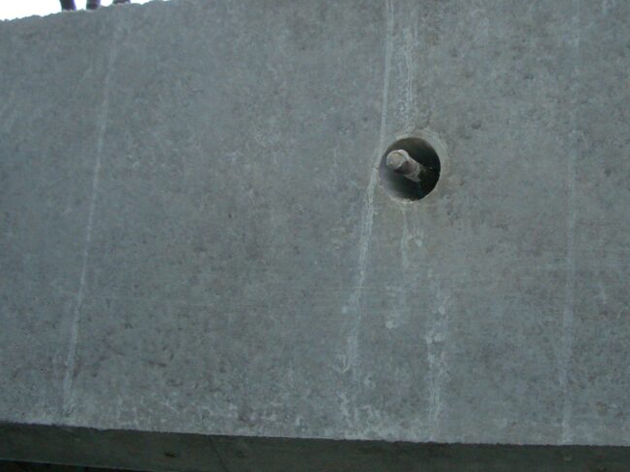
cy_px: 180
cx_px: 403
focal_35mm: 55
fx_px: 1001
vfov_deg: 26.5
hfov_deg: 34.7
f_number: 2.6
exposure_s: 1/125
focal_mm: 5.8
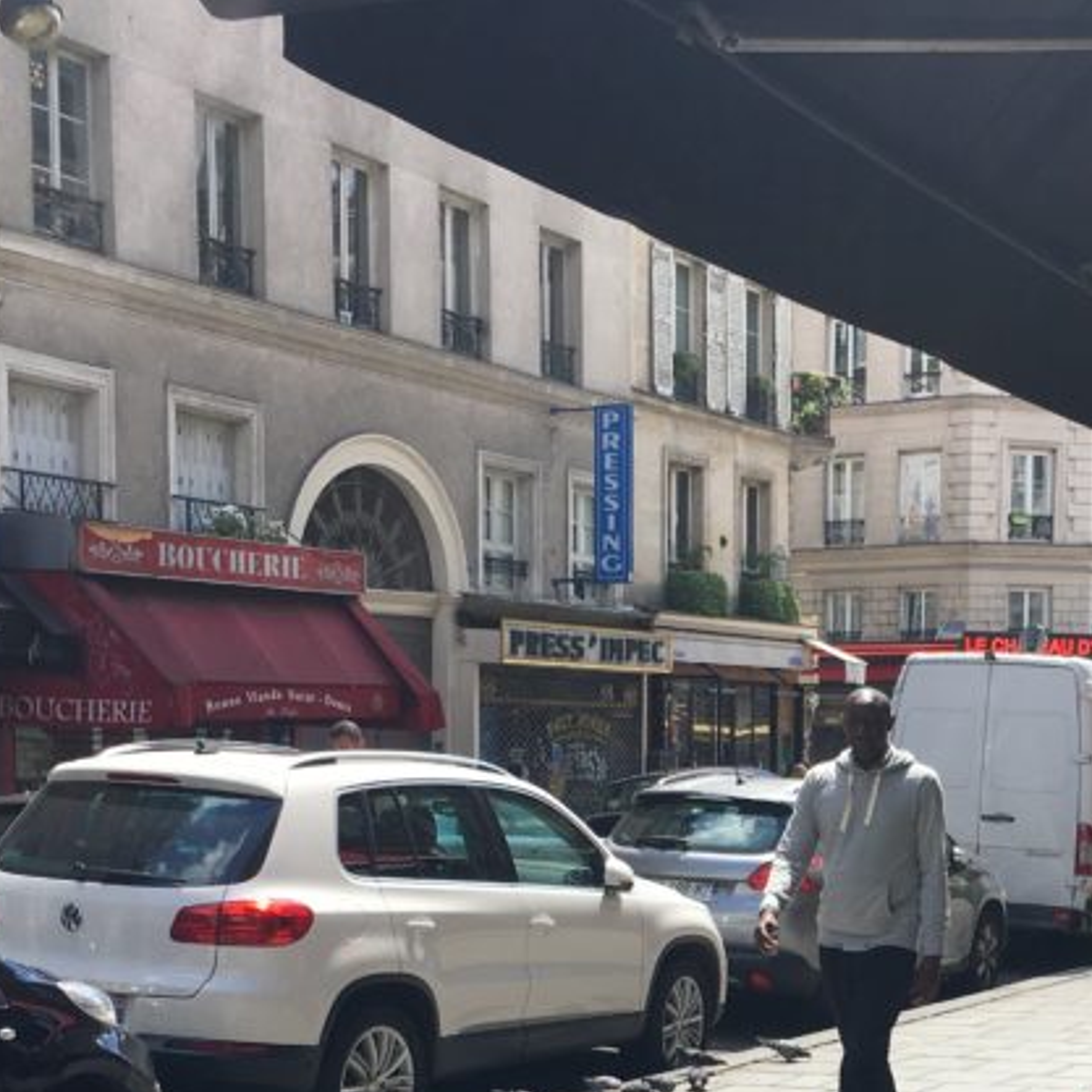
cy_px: 1000
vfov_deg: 26.3
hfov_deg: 26.7
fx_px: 2248
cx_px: 885
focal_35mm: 63
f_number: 2.2
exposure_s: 1/769
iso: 25
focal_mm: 4.15
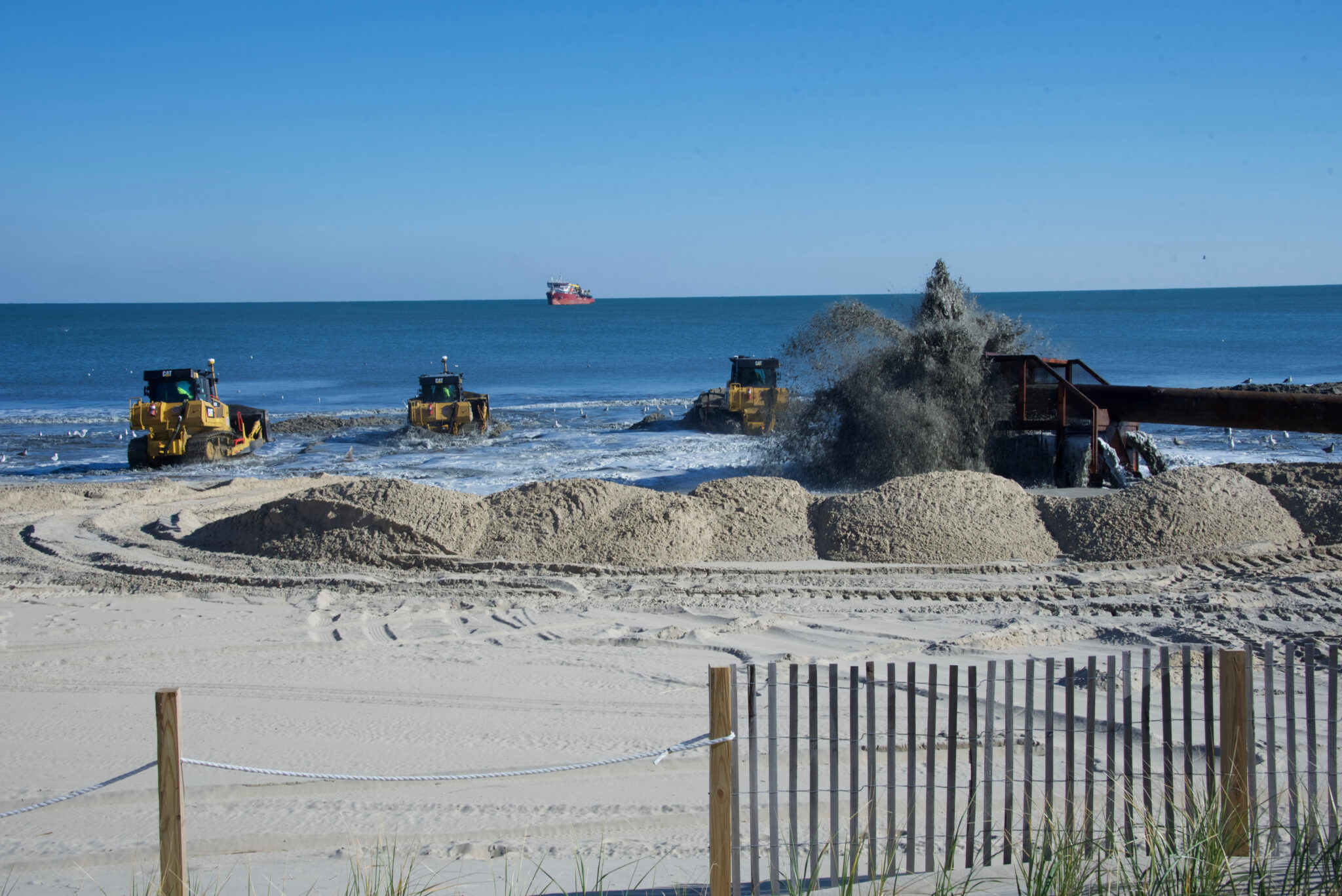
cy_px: 448
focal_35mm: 44
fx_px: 1641
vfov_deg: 30.5
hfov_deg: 44.5
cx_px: 671
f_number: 14
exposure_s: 1/125
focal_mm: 44
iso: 160
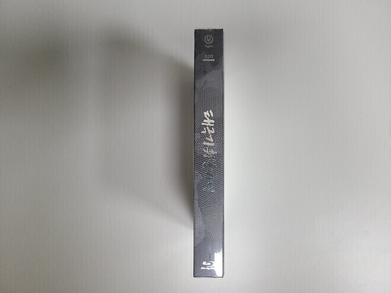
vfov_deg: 53.1
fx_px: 294
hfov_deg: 67.3
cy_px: 146
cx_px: 196
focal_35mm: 26
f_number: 1.8
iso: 100
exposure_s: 1/60
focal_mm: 5.4
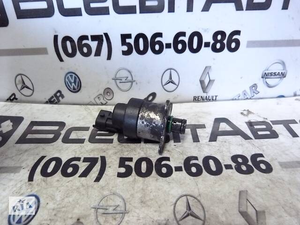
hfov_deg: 69.4
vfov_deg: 54.9
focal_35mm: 25
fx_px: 217
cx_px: 150
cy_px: 112
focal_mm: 4.5
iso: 800
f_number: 2.8
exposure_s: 1/50
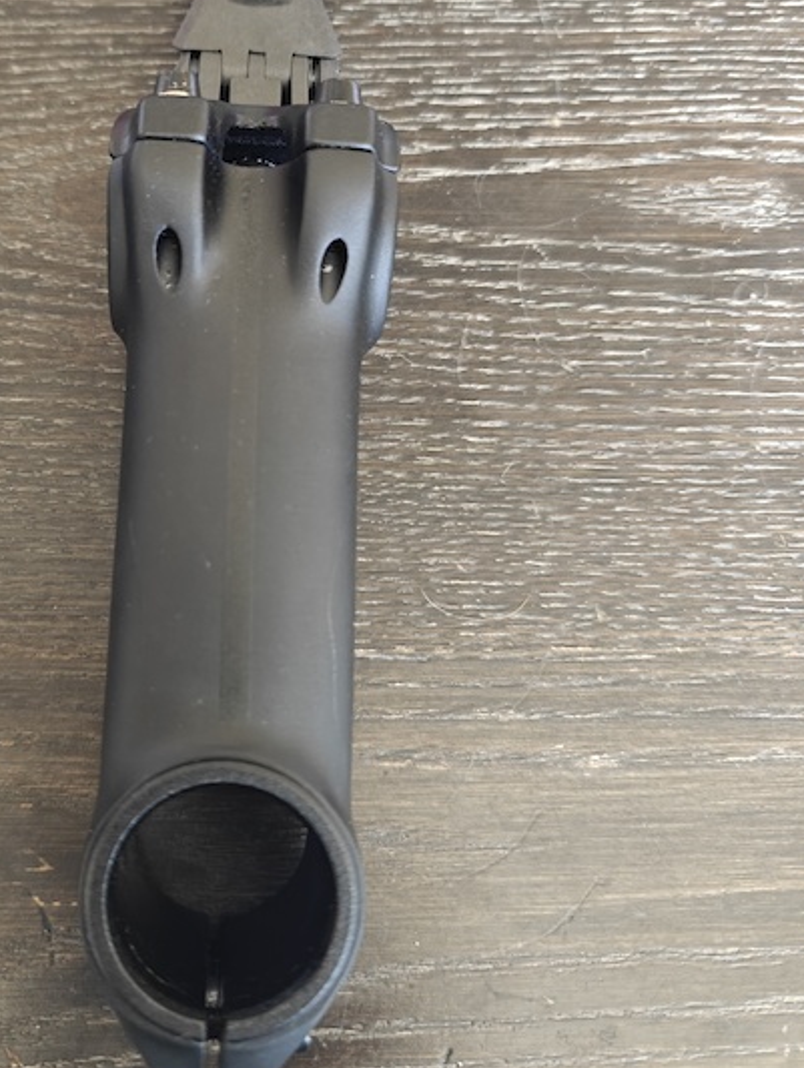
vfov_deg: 50.9
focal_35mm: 36
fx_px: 1113
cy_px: 417
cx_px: 215
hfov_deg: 38.8
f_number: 1.7
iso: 2000
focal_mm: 6.06
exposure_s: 1/60
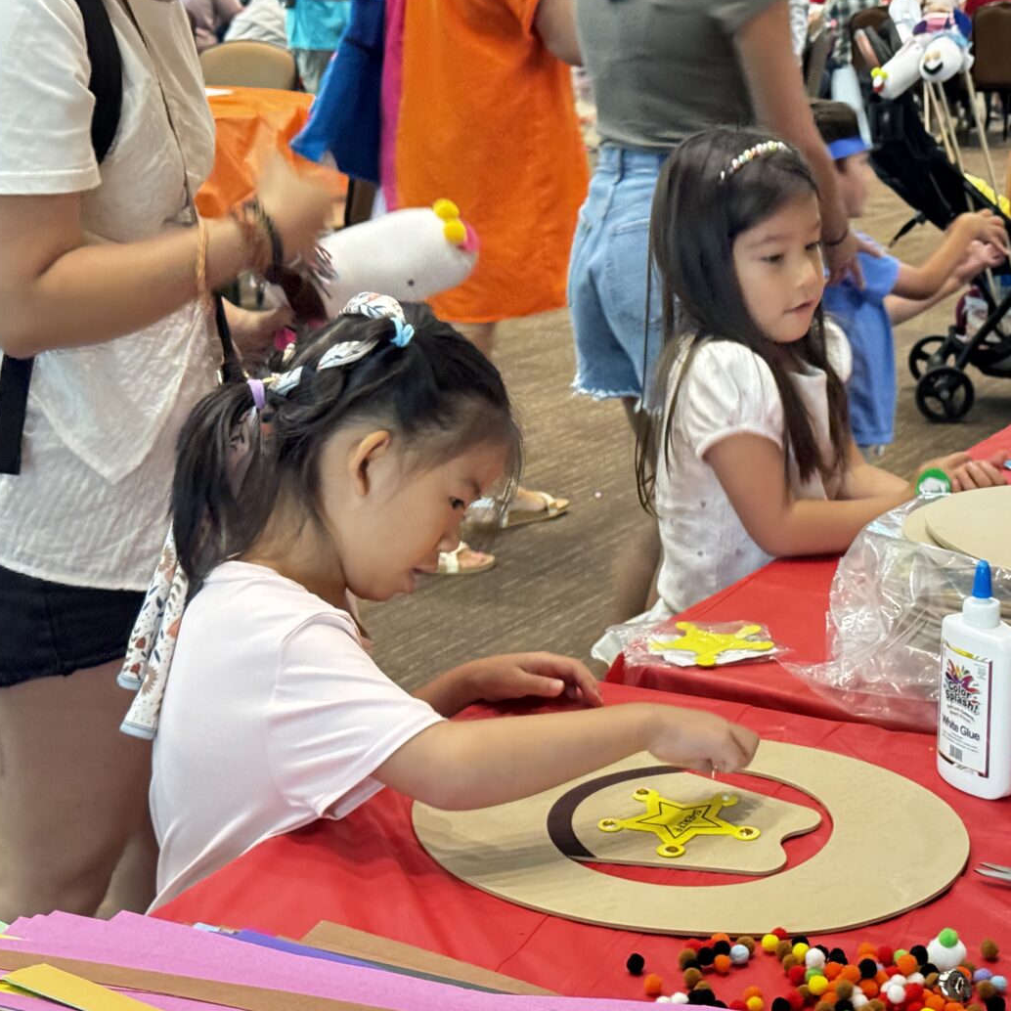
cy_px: 479
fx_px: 2082
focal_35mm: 63
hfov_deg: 27.2
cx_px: 643
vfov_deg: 27.3
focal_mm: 6.76
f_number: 1.78
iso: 1000
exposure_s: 1/20
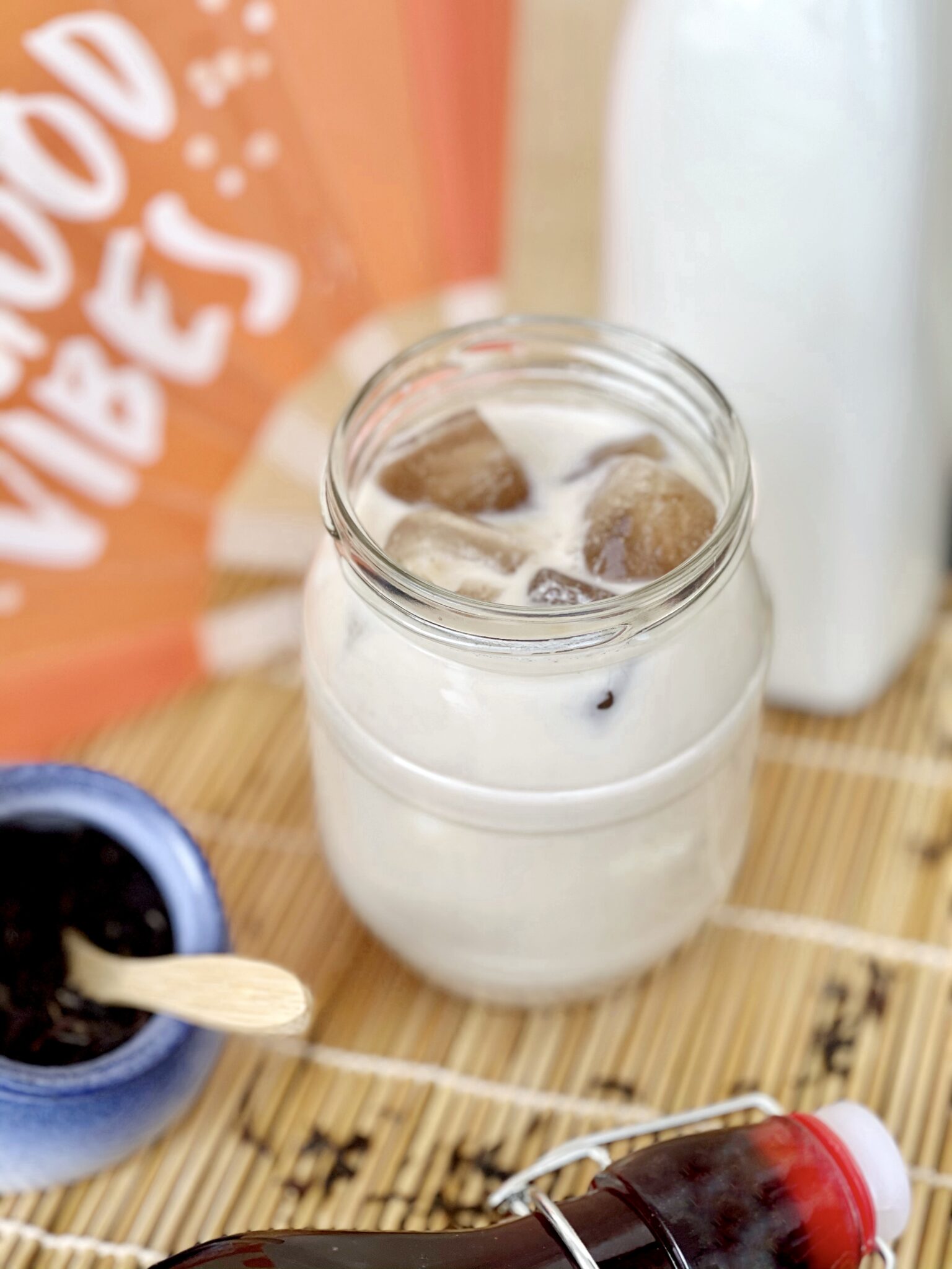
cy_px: 634
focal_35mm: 64
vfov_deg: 30.3
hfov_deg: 22.9
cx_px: 476
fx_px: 2347
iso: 40
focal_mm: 7.5
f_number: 2.2
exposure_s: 1/121
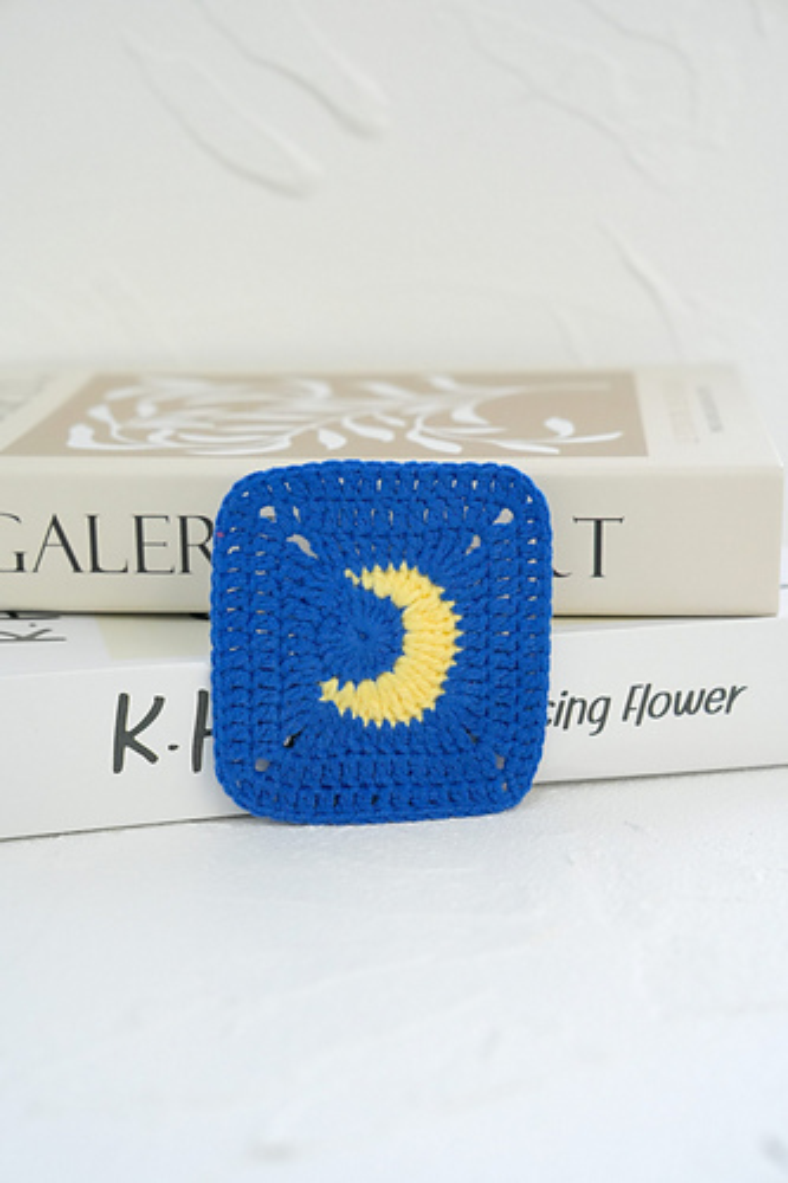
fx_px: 2300
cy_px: 592
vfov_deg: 28.9
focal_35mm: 70
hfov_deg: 19.4
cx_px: 394
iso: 3200
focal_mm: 70
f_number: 5.6
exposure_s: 1/250
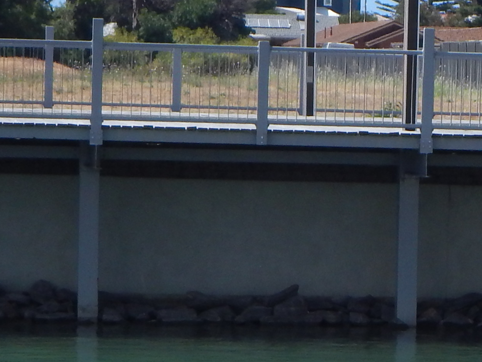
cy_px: 557
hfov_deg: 6.4
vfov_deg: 4.8
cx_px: 676
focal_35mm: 306
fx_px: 4260
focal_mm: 15
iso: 125
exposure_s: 1/800
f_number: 4.4
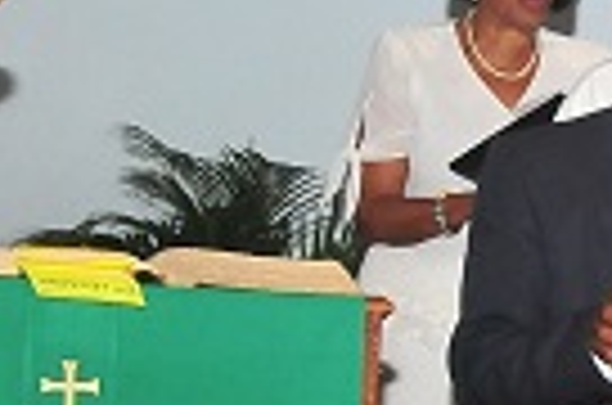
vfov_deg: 5.9
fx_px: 3901
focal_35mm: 230
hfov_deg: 8.1
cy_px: 385
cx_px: 1566
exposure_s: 1/320
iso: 1100
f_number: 7.1
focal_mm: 26
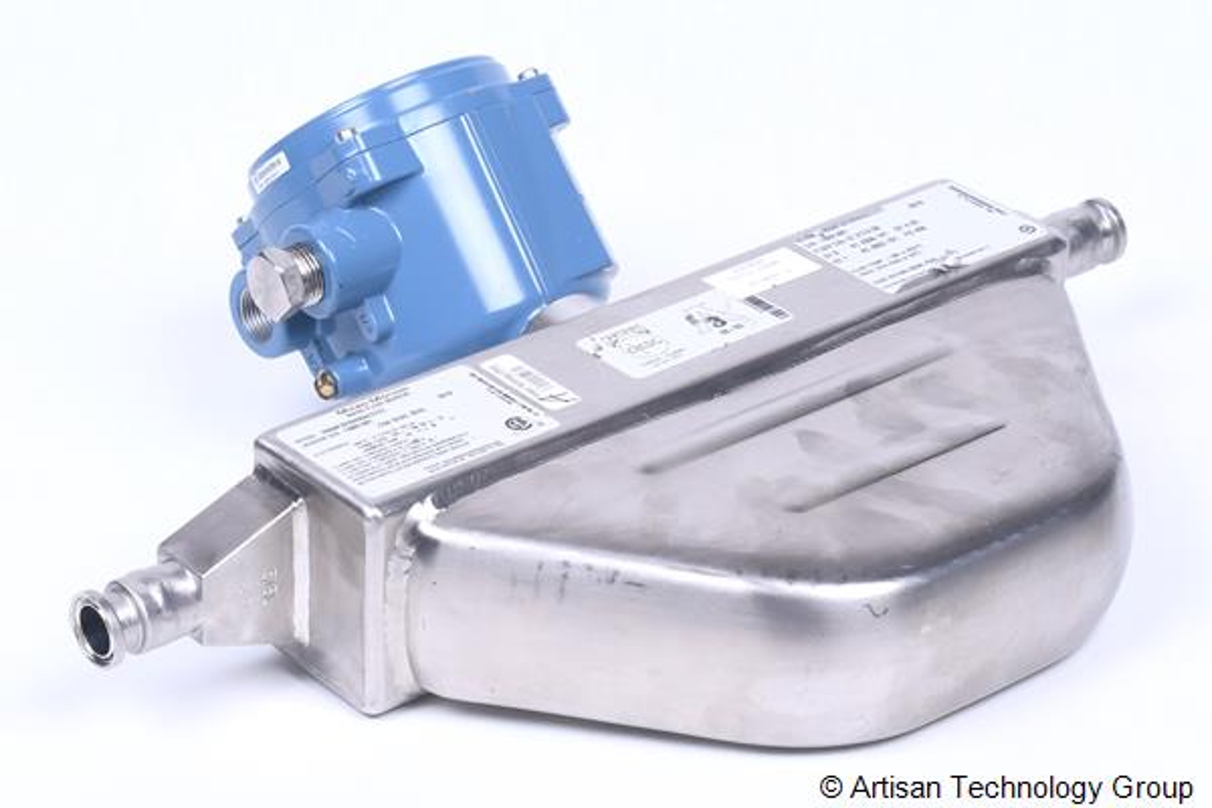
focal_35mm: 60
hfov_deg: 33.4
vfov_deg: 22.6
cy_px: 404
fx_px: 2020
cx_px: 606
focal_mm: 40
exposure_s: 1/200
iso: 100
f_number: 11
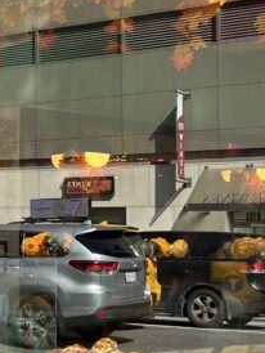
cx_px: -104
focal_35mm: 97
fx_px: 989
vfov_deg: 20.2
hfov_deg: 14.5
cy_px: 182
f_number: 1.6
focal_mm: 5.1
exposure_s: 1/394
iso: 50
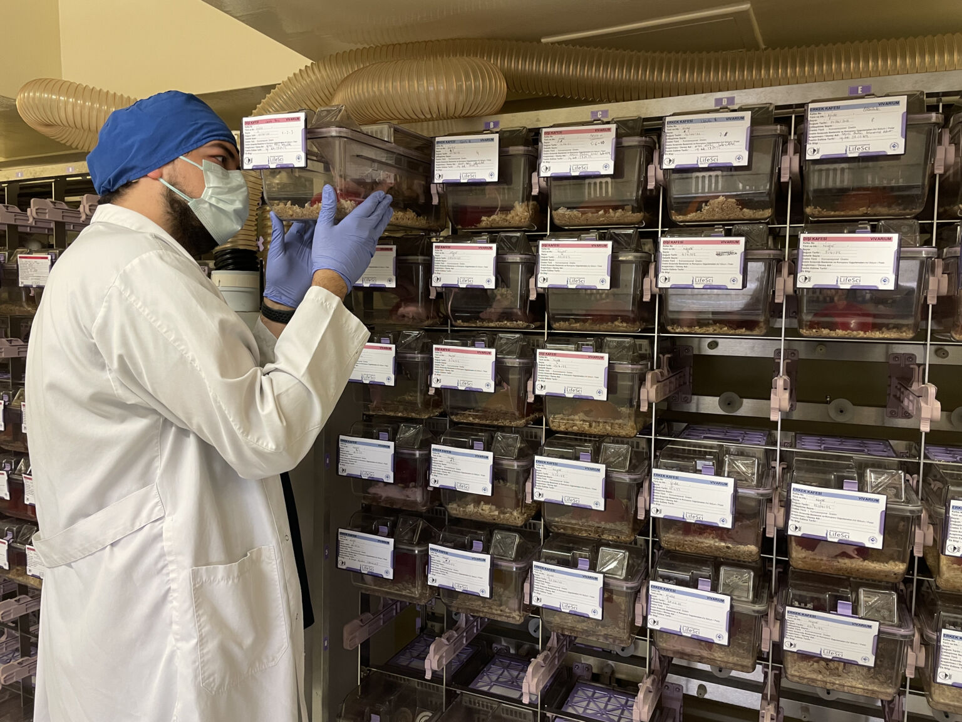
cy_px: 361
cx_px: 481
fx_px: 723
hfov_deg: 67.3
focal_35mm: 26
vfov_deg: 53.1
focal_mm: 4.2
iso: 100
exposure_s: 1/50
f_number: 1.6
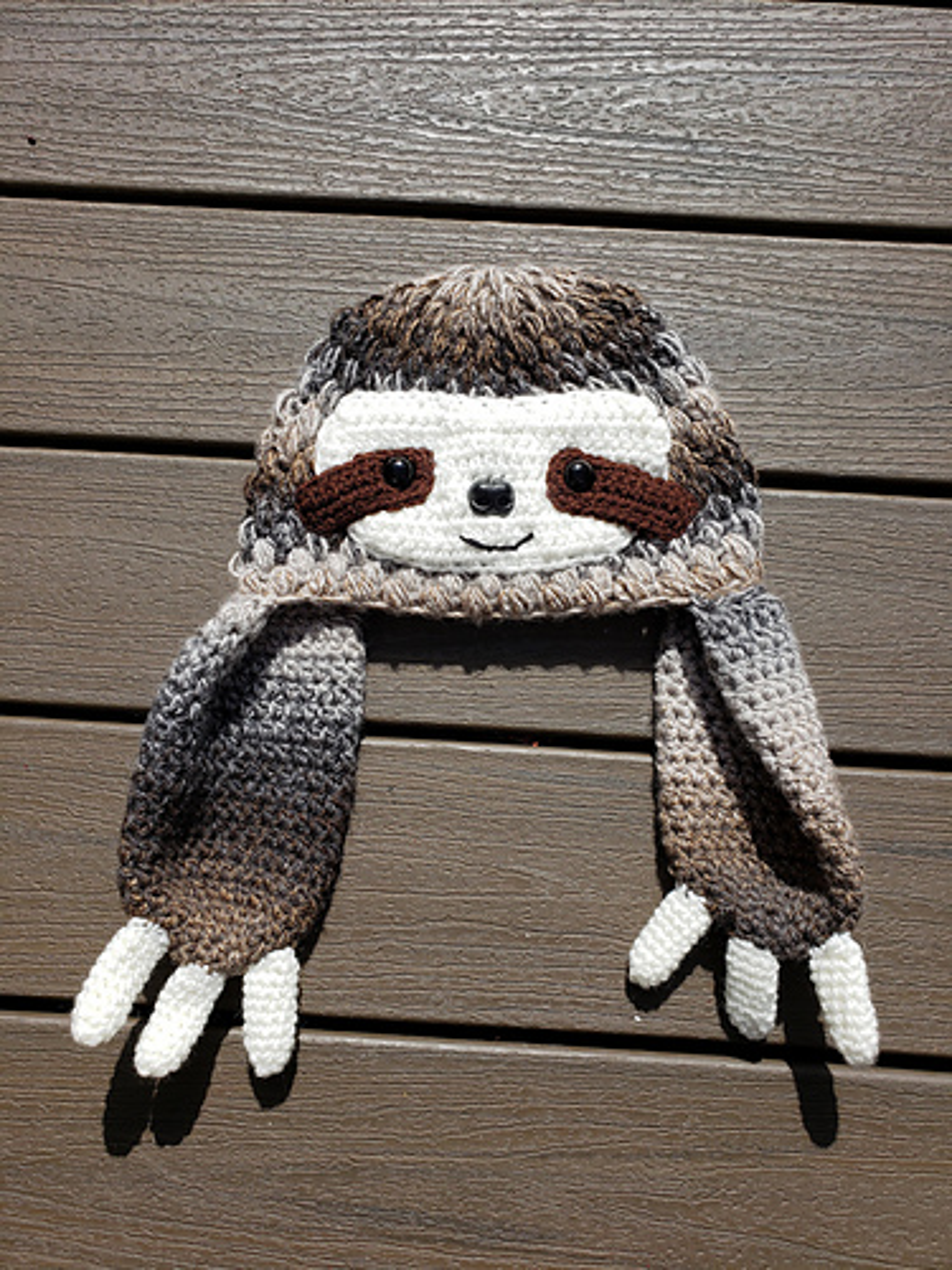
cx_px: 476
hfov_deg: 53.1
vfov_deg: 67.3
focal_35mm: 26
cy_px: 635
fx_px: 953
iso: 50
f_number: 2.4
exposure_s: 1/1700
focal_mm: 4.3
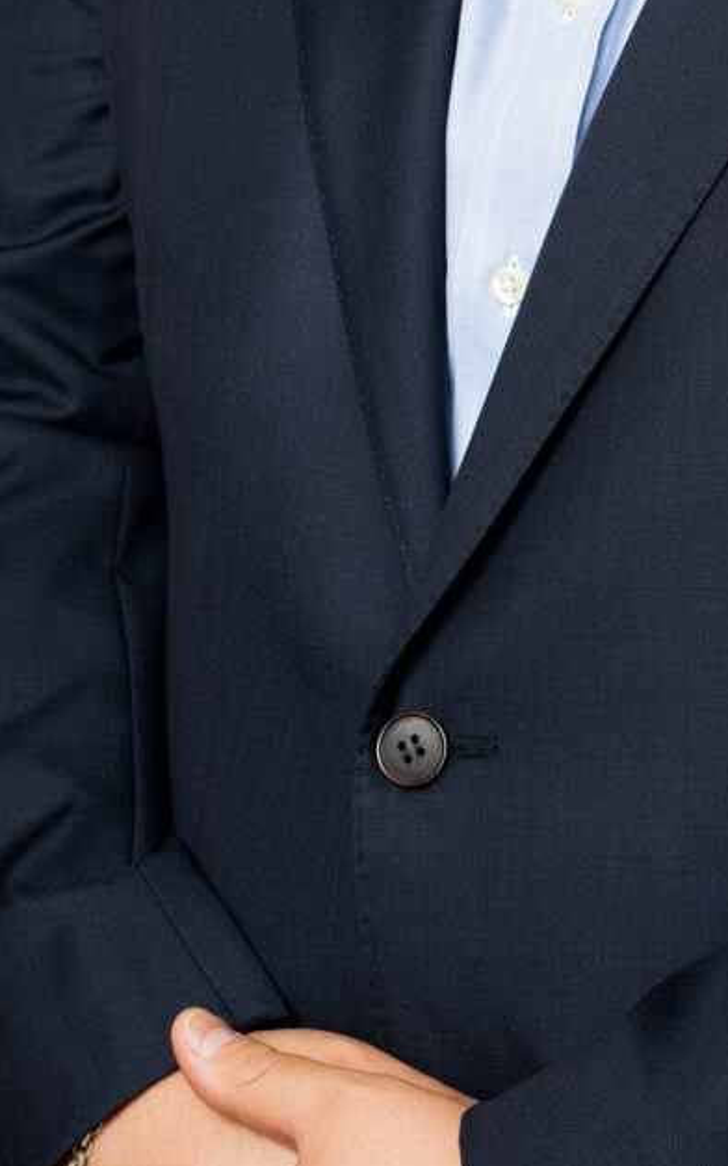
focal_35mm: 212
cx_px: 786
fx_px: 6736
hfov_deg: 6.2
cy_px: -247
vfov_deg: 9.7
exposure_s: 1/200
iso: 320
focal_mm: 85
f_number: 7.1
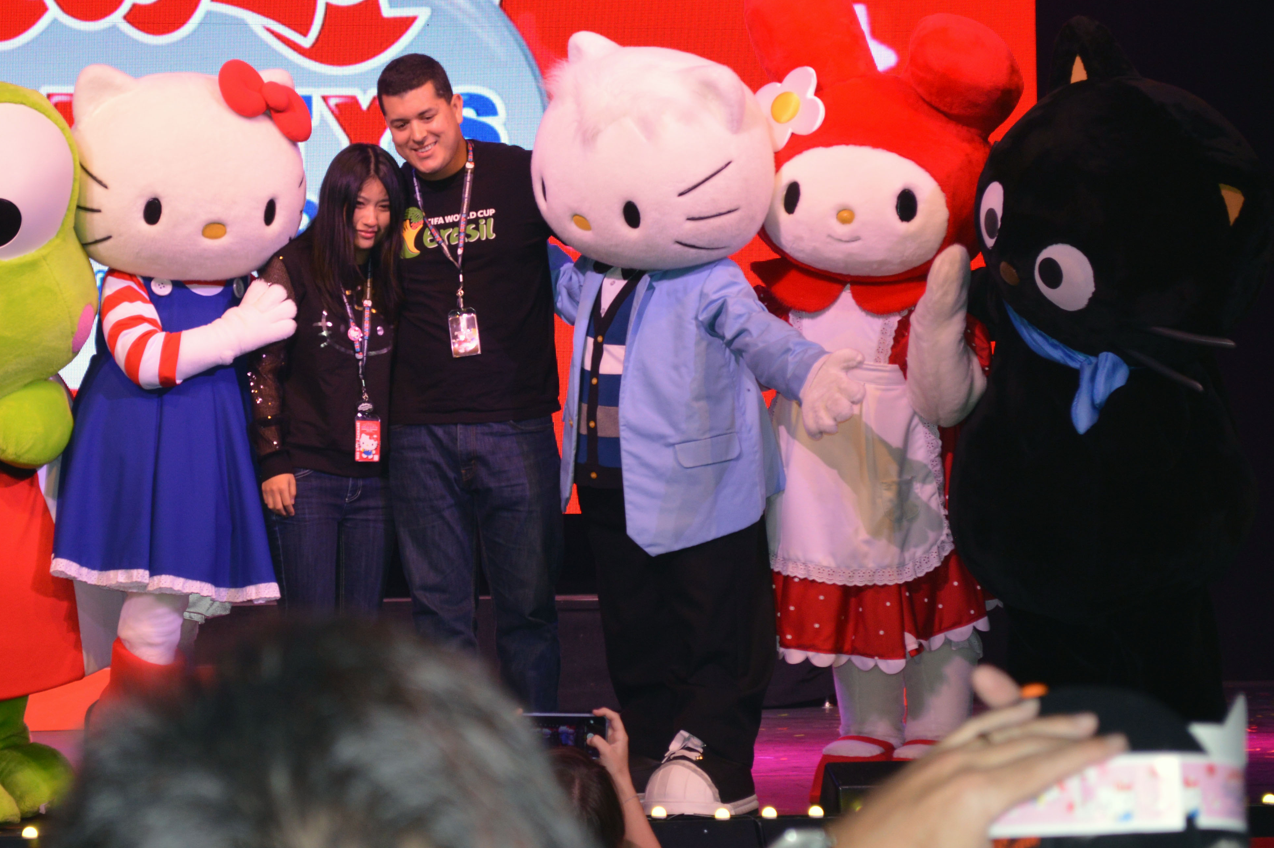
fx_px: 4518
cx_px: 371
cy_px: 366
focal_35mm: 128
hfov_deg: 16.0
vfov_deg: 10.7
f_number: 5.6
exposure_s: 1/60
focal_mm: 55
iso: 400
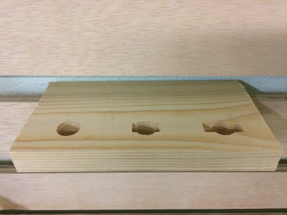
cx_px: 144
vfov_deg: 48.2
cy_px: 108
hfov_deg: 61.7
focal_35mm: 29
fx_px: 240
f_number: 2.2
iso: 125
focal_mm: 4.15
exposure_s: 1/30
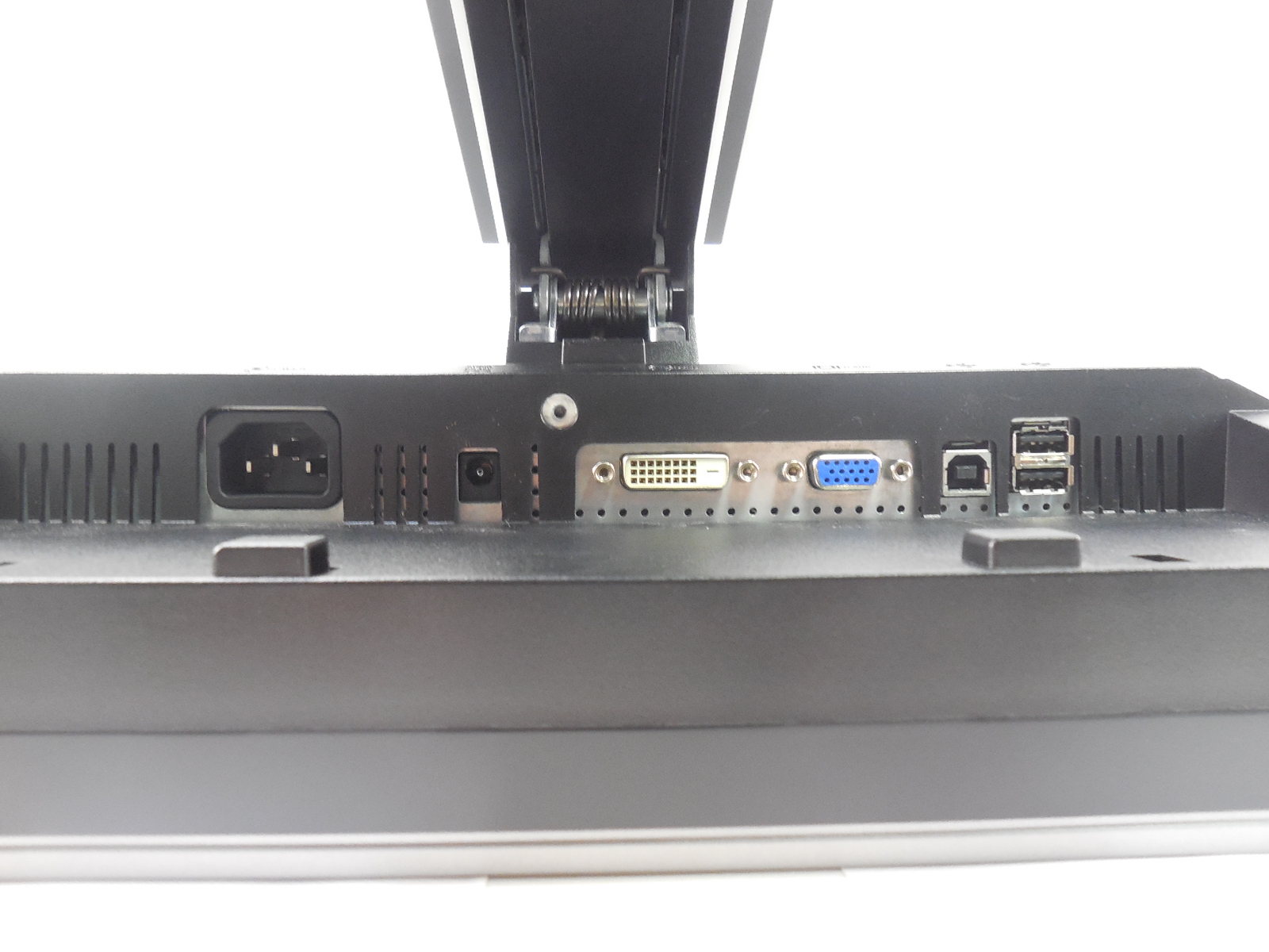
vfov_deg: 53.1
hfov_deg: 67.3
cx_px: 634
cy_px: 476
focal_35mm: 26
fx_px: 953
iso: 400
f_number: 3.5
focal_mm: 4.6
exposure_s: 1/6
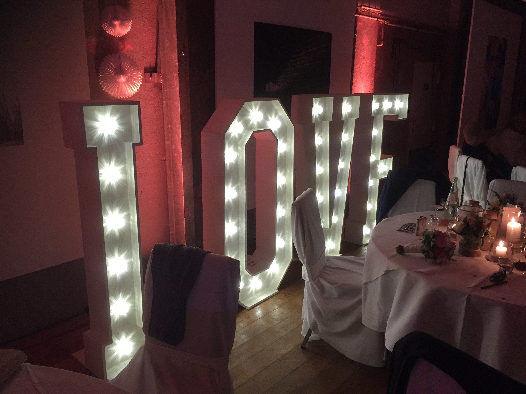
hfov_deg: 61.7
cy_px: 197
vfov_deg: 48.2
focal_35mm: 29
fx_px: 441
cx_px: 263
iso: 125
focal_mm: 4.15
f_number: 2.2
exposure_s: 1/30
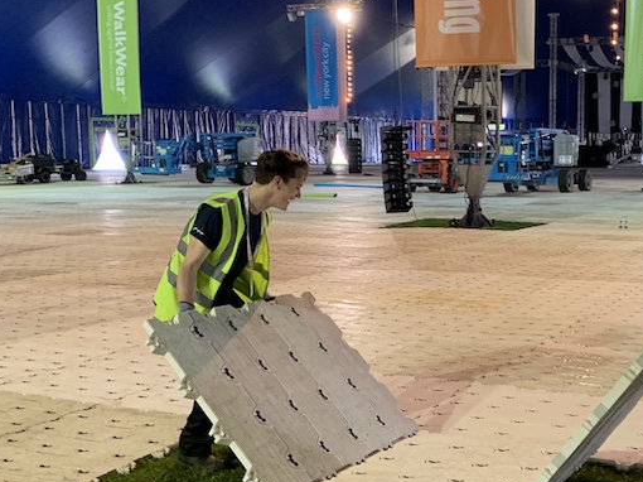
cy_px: 264
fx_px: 947
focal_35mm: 51
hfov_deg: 36.1
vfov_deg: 28.5
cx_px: 524
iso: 100
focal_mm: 4.25
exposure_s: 1/60
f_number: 1.8
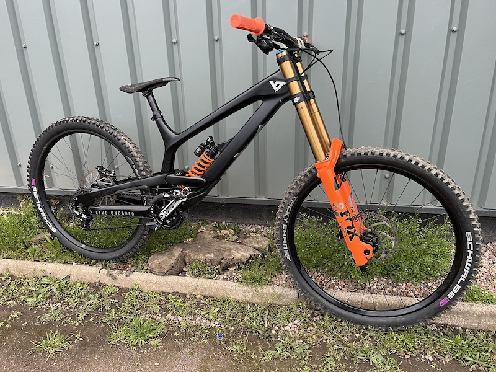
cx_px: 248
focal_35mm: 26
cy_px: 186
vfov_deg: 53.1
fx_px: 373
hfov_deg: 67.3
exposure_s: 1/93
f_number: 1.6
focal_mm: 5.1
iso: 125
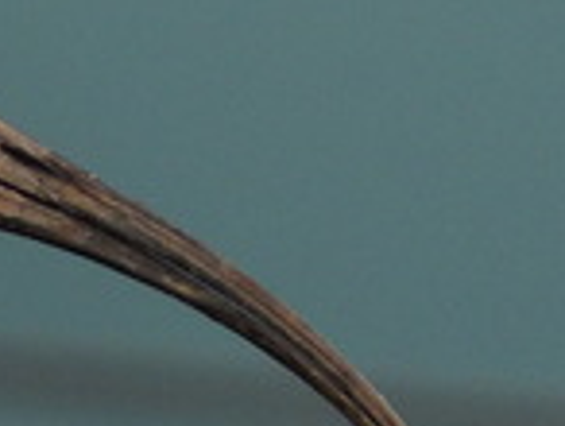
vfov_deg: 0.3
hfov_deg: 0.4
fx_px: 80191
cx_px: -766
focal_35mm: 4905
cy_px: 953
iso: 140
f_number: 5
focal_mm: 124.8
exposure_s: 1/400
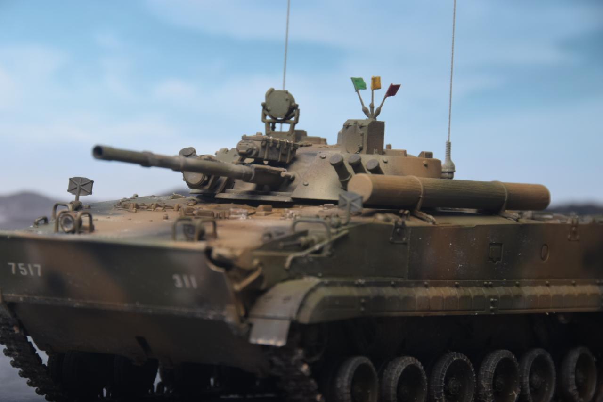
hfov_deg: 9.1
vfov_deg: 6.1
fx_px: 3768
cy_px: 201
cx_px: 302
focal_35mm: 225
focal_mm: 150
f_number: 11
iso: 200
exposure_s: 1/200
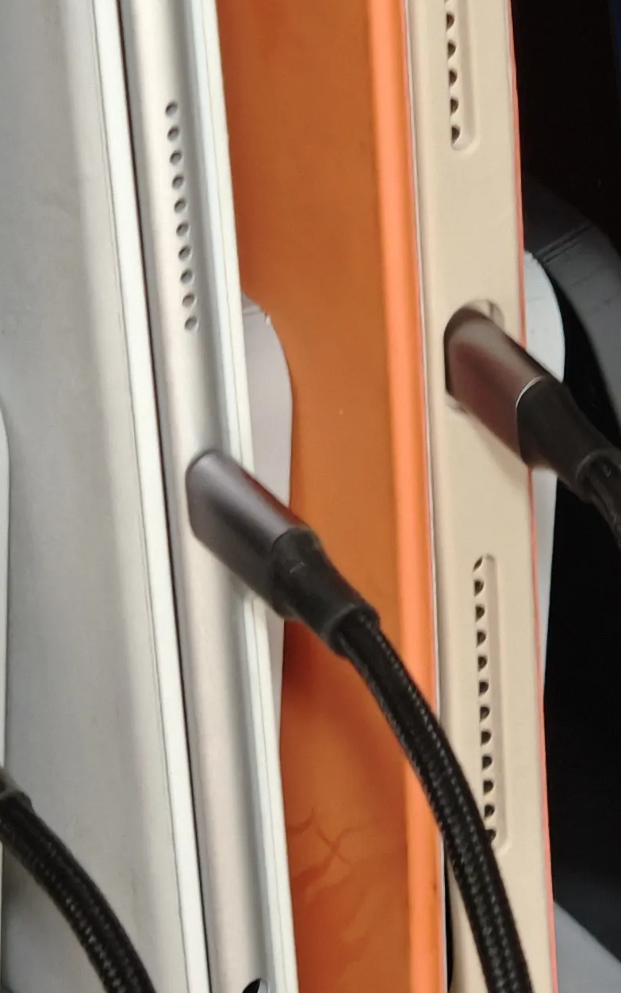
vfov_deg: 10.1
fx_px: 5630
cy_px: 466
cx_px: 263
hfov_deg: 6.3
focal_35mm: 208
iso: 1600
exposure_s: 1/33.5
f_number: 2
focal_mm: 9
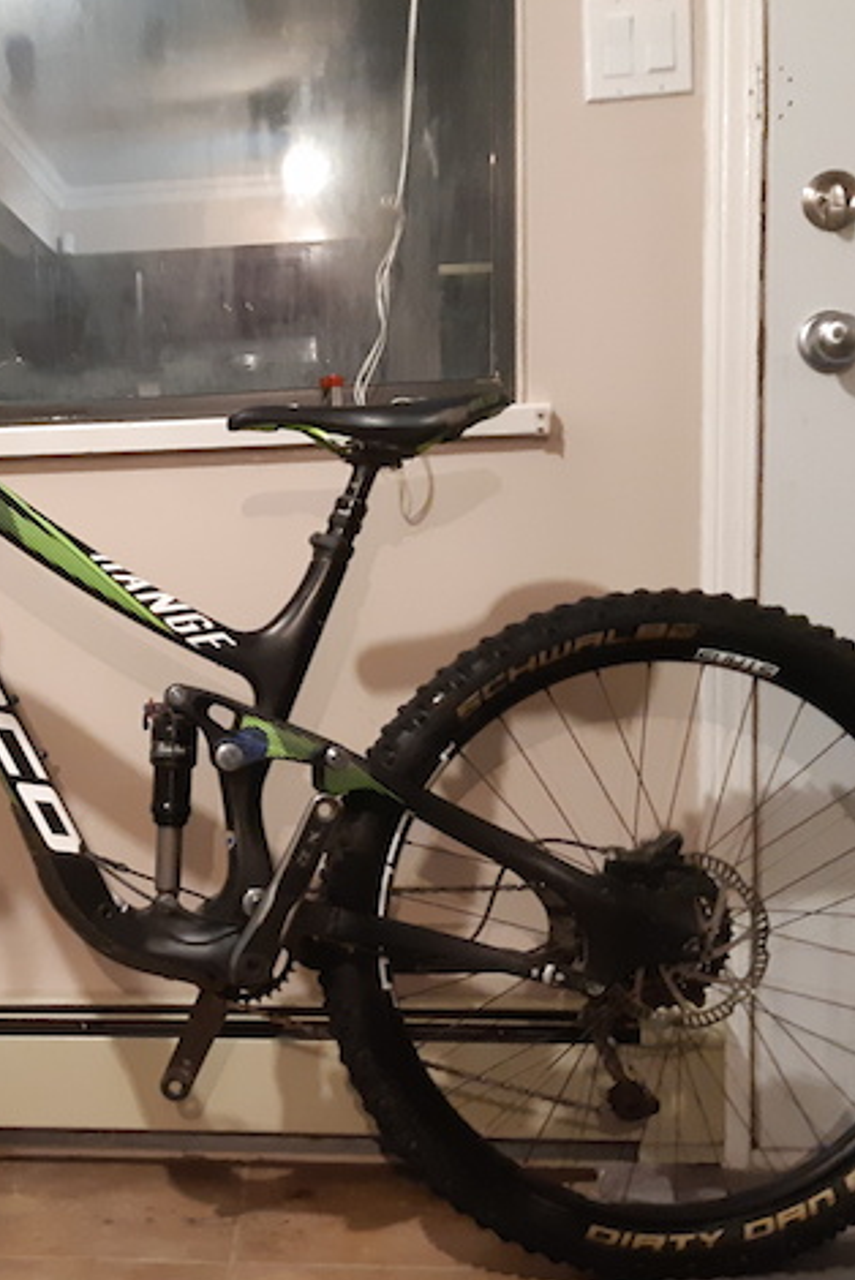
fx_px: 1636
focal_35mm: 46
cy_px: 749
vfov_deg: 42.6
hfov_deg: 28.2
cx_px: 93
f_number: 1.7
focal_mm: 3.93
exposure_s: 1/24
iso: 400
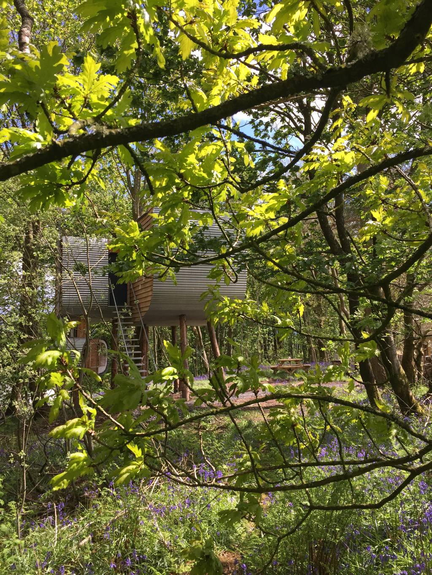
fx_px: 482
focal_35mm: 29
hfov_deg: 48.2
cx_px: 216
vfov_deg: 61.7
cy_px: 288
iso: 32
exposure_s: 1/659
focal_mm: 4.15
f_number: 2.2
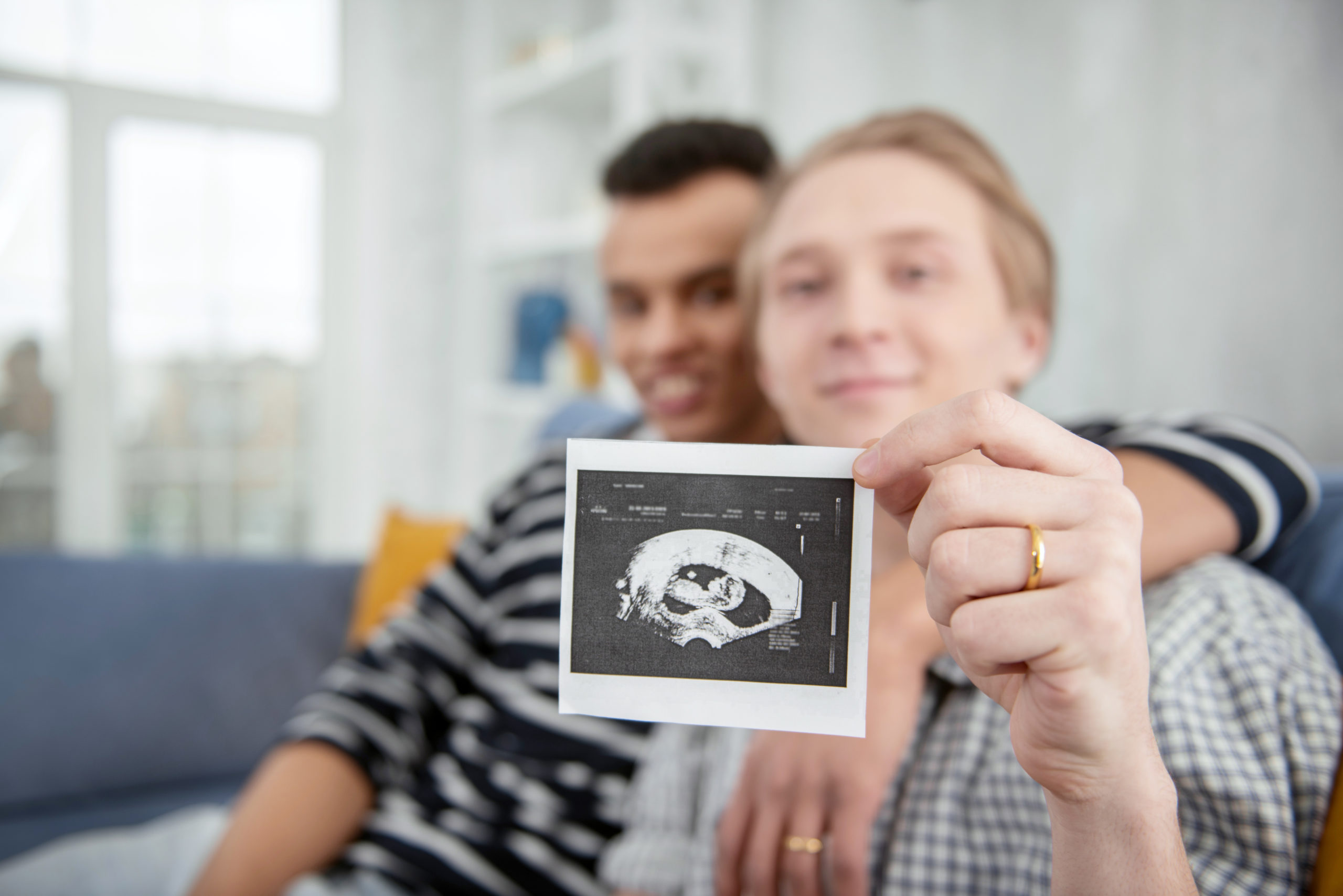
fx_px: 1306
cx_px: 672
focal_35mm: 35
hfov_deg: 54.4
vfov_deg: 37.9
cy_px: 448
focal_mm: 35
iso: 160
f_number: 2.8
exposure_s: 1/160
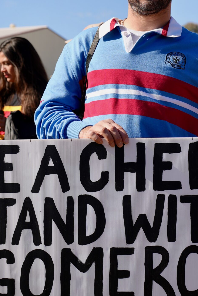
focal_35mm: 99
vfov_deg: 20.6
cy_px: 176
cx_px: 119
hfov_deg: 13.8
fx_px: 816
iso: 100
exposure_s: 1/640
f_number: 4.5
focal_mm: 54
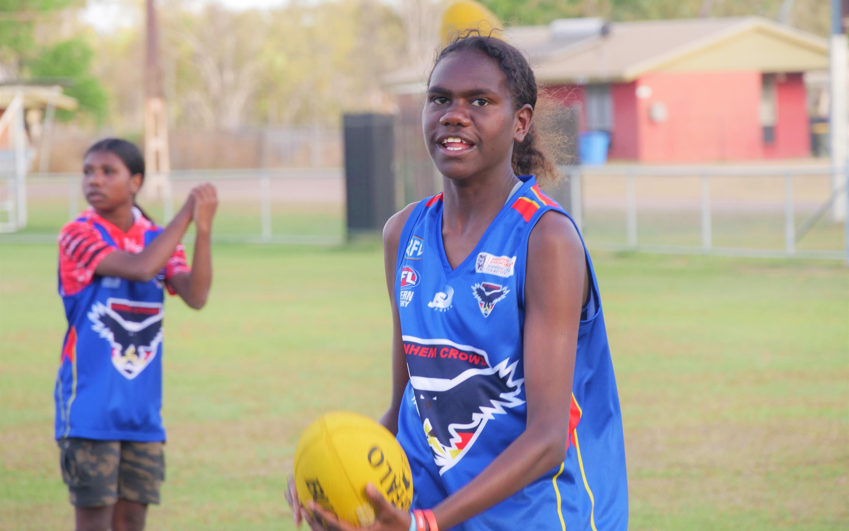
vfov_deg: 4.4
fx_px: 6872
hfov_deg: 7.1
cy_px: 222
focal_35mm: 297
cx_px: 425
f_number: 7.1
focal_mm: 140
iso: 800
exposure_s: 1/200
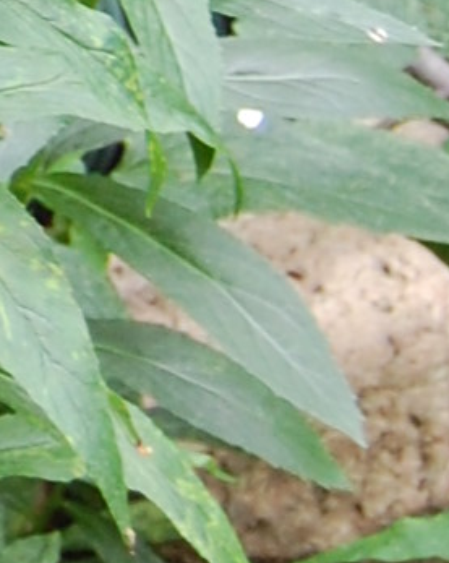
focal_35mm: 366
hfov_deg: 4.1
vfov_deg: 5.2
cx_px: -960
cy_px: -628
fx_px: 6088
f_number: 5
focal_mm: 30
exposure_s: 1/100
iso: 400
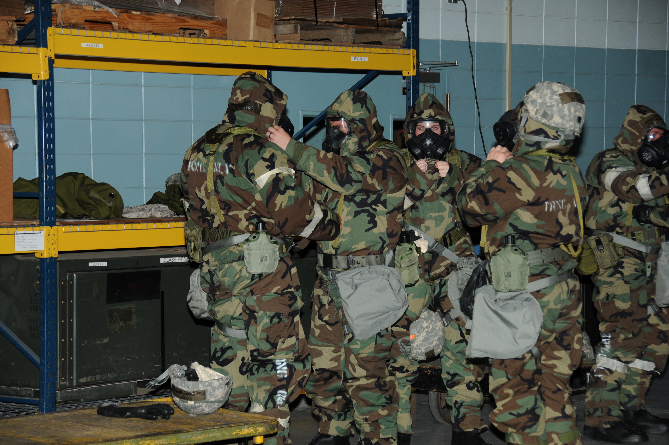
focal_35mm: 105
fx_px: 1949
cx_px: 334
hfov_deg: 19.5
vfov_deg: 13.0
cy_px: 222
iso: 200
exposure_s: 1/250
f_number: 5
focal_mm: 70
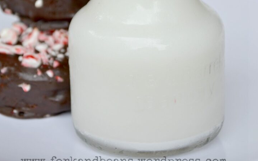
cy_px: -13
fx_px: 892
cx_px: 129
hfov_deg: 16.5
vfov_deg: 10.2
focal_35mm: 127
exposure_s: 1/125
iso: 200
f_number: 5.6
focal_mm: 55
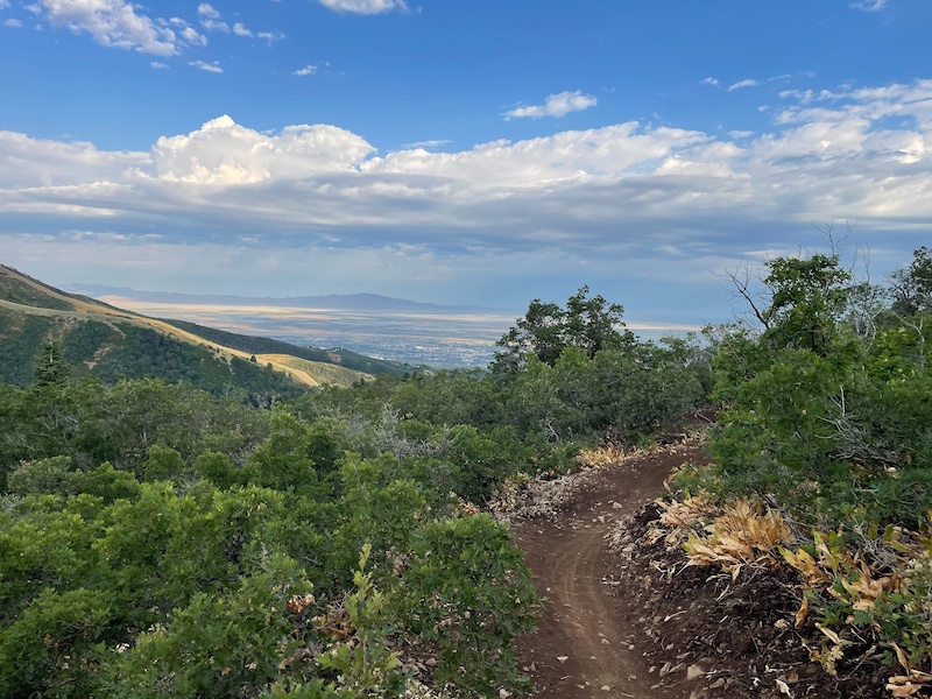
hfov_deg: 67.3
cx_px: 466
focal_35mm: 26
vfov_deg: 53.1
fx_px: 700
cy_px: 350
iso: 32
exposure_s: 1/1825
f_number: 1.6
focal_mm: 4.2
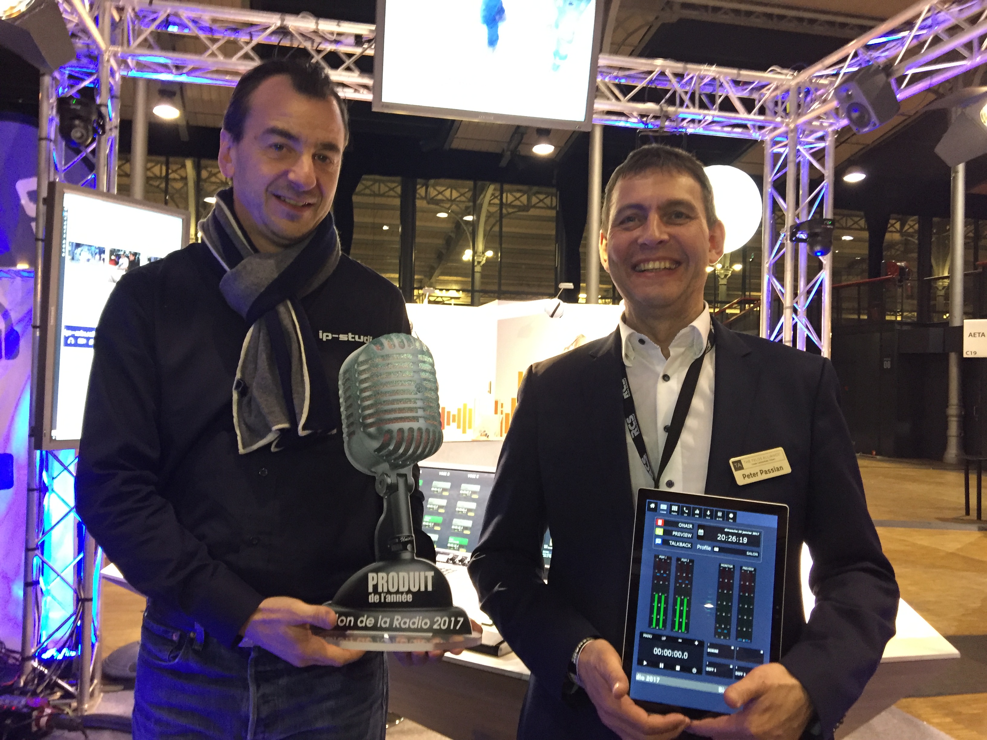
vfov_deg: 48.2
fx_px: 827
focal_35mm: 29
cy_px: 370
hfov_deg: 61.7
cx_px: 494
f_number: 2.2
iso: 250
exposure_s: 1/20
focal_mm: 4.15
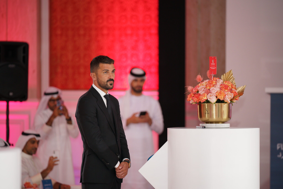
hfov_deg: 10.3
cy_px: 94
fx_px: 1572
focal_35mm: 200
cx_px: 142
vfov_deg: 6.9
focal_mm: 200
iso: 1250
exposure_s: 1/125
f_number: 2.8
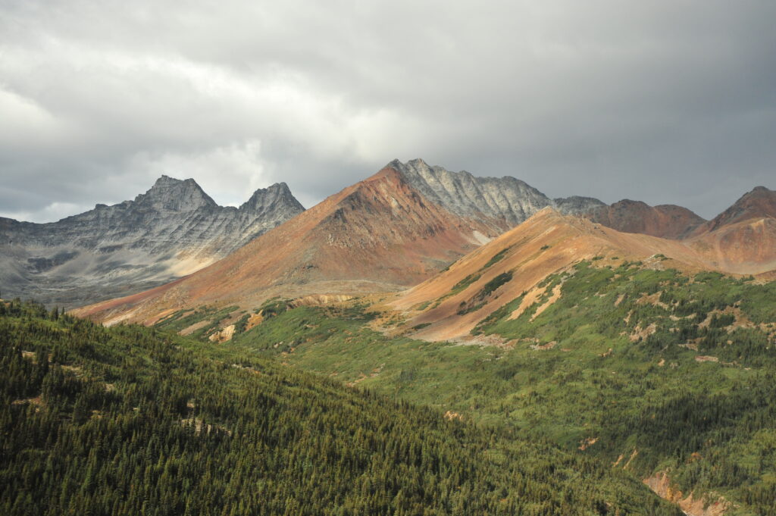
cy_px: 258
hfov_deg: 41.1
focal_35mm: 48
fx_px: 1034
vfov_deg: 28.0
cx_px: 388
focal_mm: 48
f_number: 9
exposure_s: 1/500
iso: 800
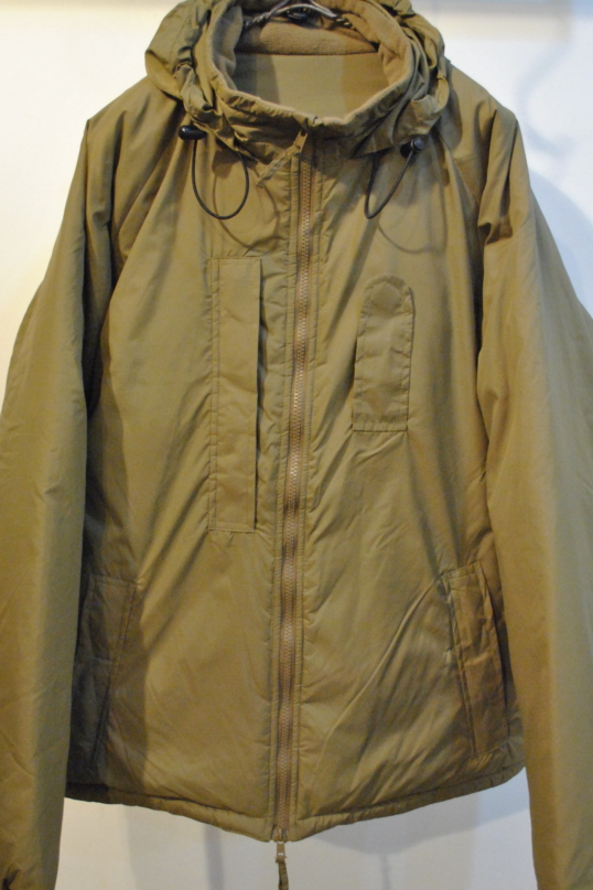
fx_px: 1136
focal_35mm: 46
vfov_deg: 42.7
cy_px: 451
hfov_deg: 29.2
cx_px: 303
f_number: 4
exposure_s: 1/60
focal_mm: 24
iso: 1600
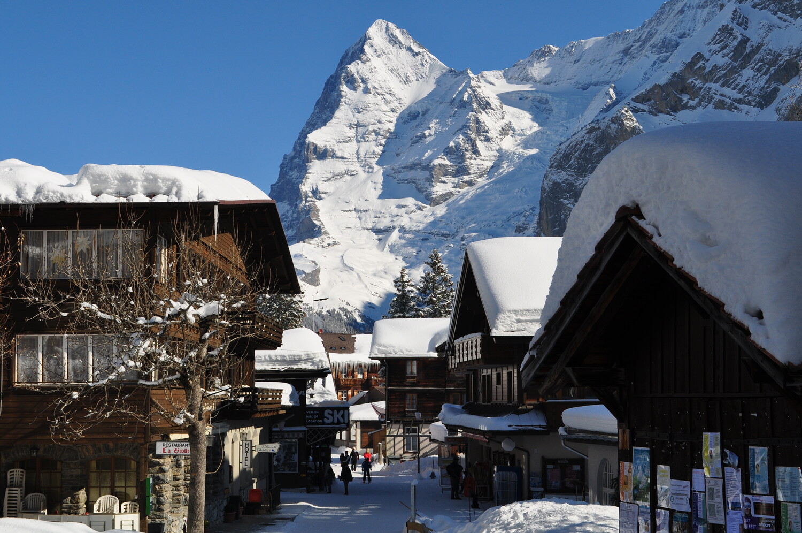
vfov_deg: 20.6
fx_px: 1468
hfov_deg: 30.5
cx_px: 401
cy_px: 266
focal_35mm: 66
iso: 200
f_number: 11
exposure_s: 1/500
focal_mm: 44
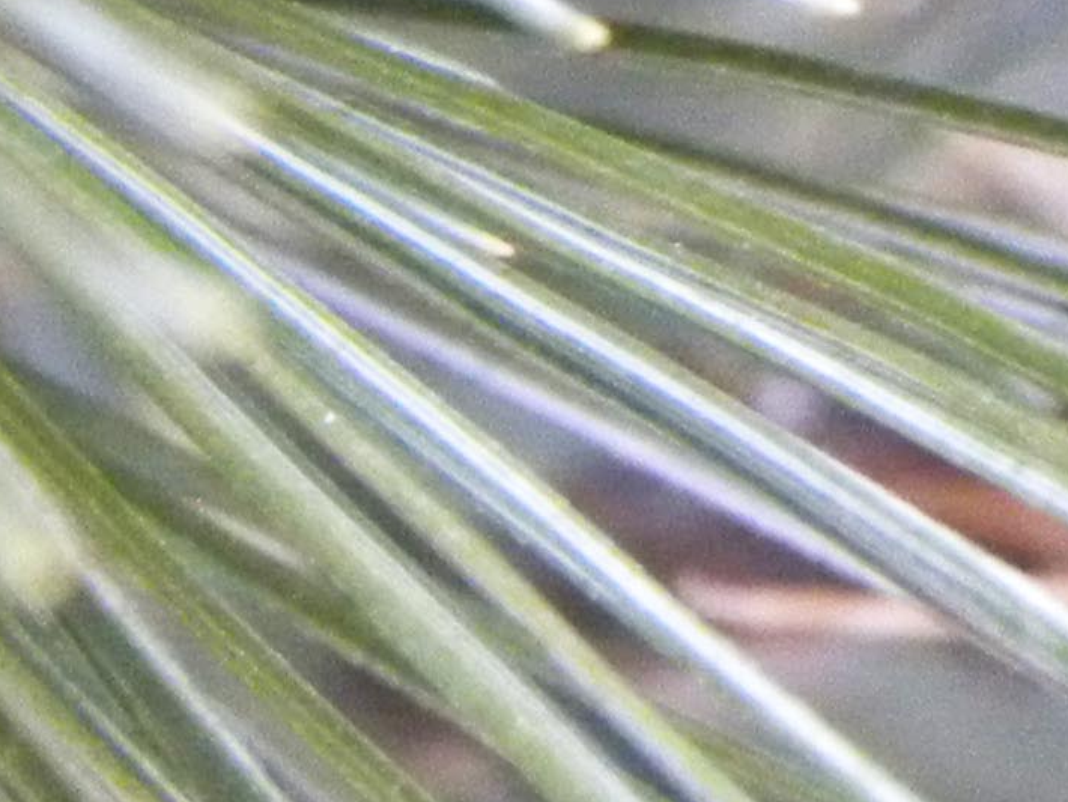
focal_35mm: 659
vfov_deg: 2.3
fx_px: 20339
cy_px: -405
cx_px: 1486
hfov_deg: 3.0
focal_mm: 20.8
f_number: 4
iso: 400
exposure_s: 1/68
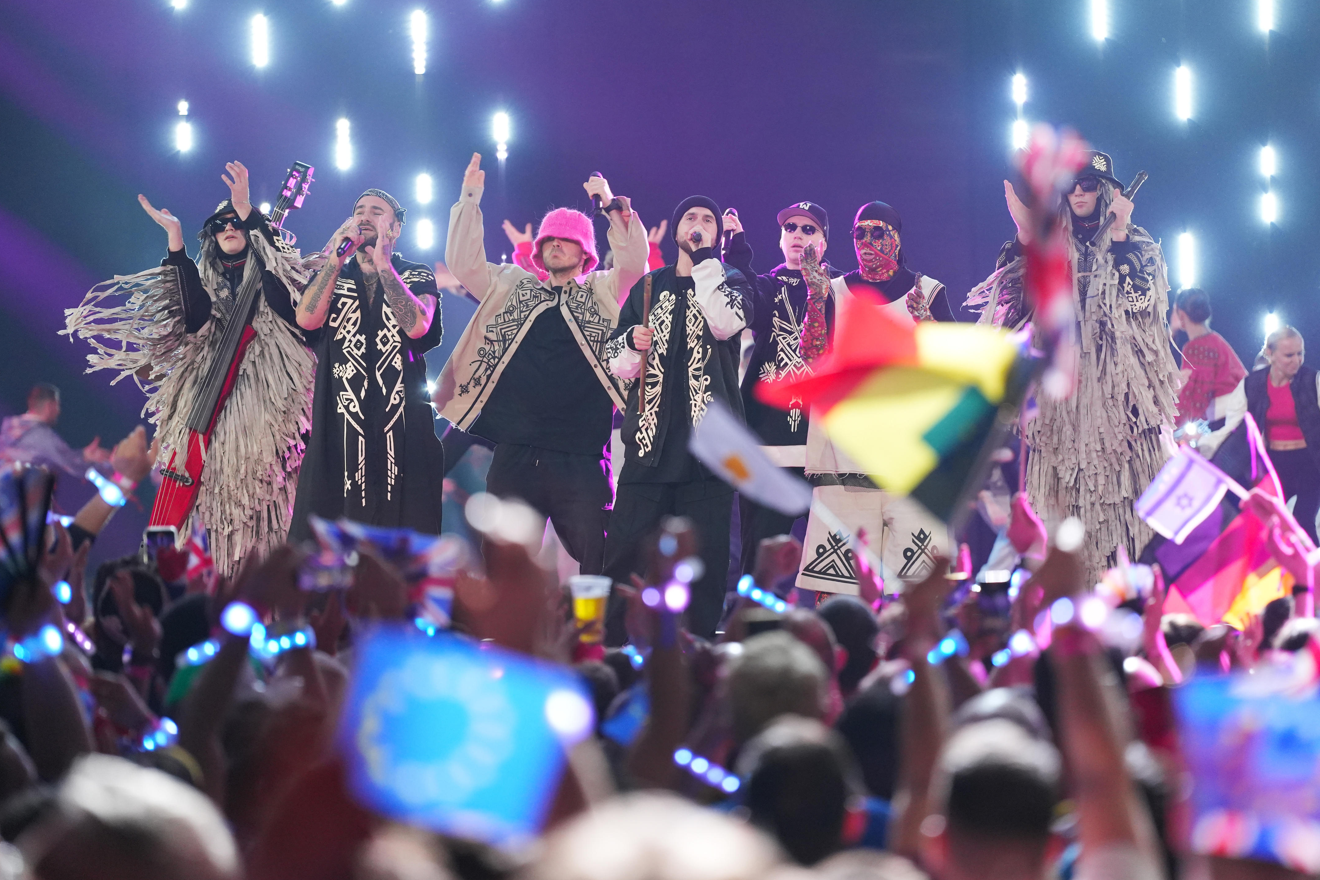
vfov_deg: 6.8
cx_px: 666
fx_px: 7406
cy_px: 411
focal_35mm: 202
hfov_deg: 10.2
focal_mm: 173
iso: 3200
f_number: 2.8
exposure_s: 1/640
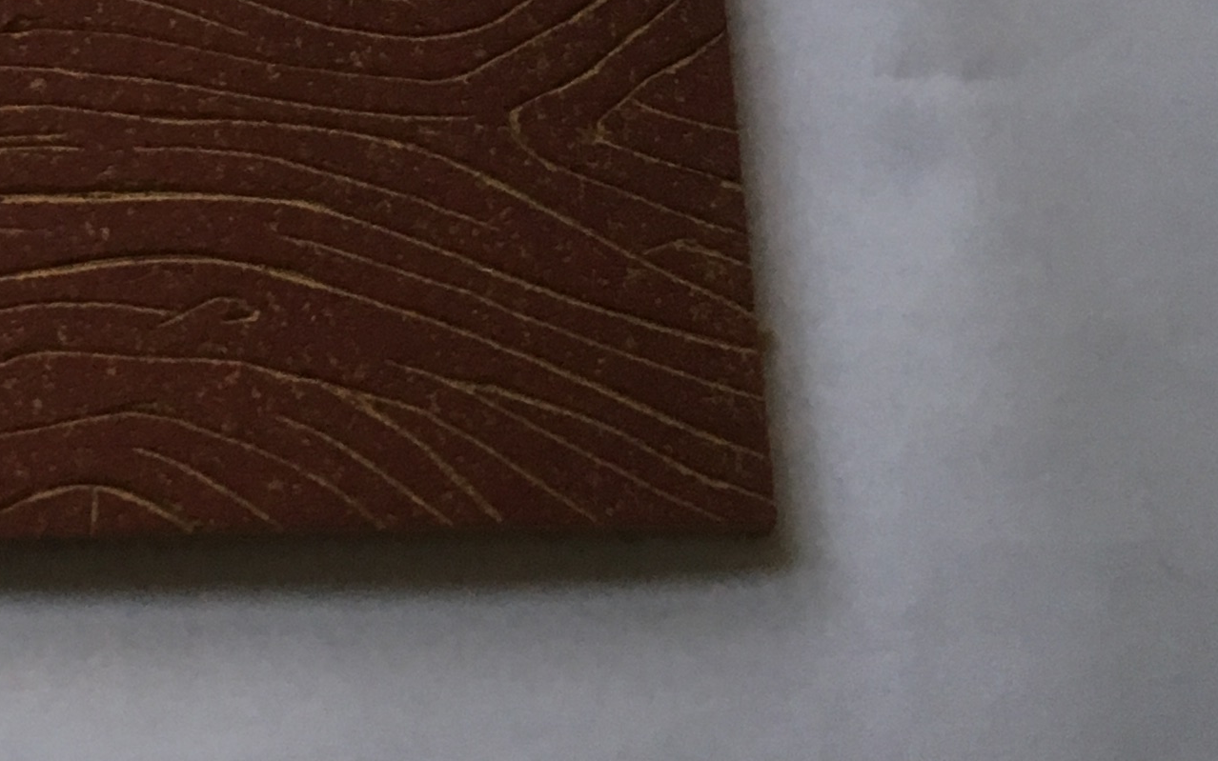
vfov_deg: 12.6
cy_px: -496
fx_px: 3220
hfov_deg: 21.1
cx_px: 184
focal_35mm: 97
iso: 40
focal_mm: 4.15
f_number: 2.2
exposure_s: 1/30
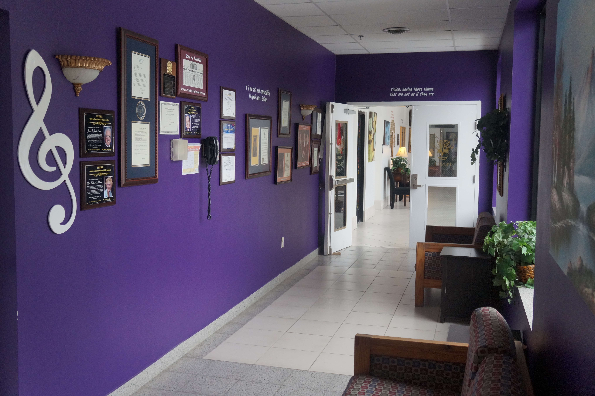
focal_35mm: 36
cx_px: 298
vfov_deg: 36.8
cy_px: 198
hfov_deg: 53.2
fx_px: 595
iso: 1000
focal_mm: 24
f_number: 4
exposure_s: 1/160
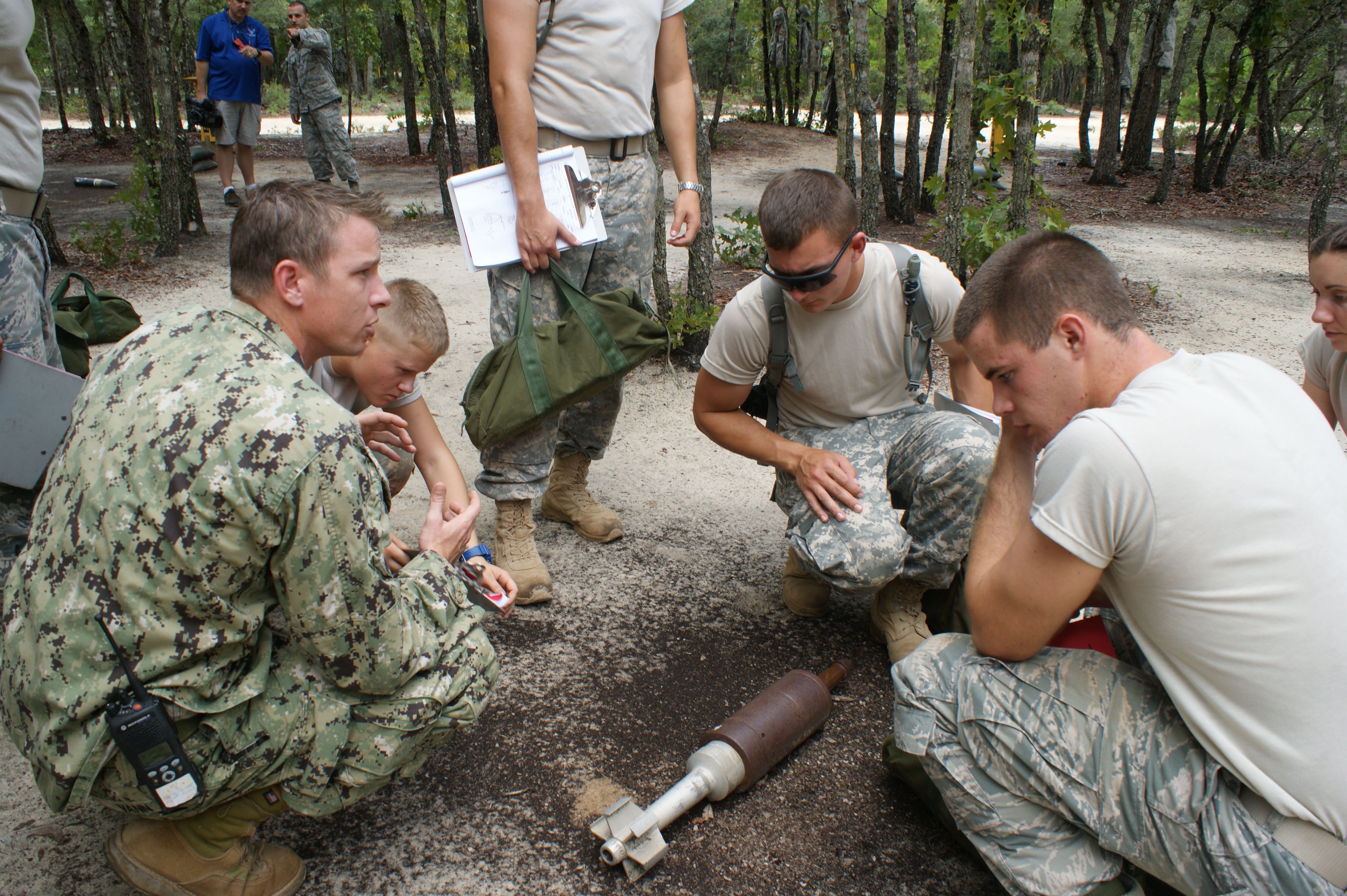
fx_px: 1010
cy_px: 448
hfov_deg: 67.4
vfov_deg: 47.9
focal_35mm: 27
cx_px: 674
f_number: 8
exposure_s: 1/60
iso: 100
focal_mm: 18
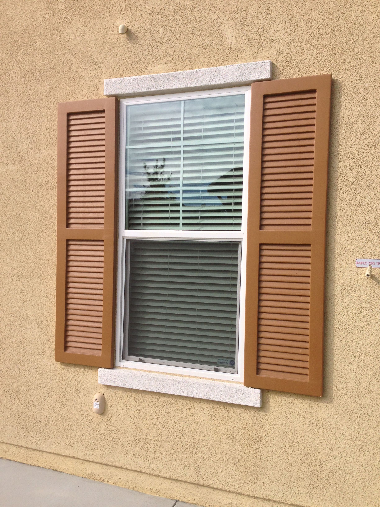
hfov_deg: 42.9
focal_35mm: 33
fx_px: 483
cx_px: 190
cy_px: 254
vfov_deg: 55.4
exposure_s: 1/1808
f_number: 2.4
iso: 50
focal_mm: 4.12
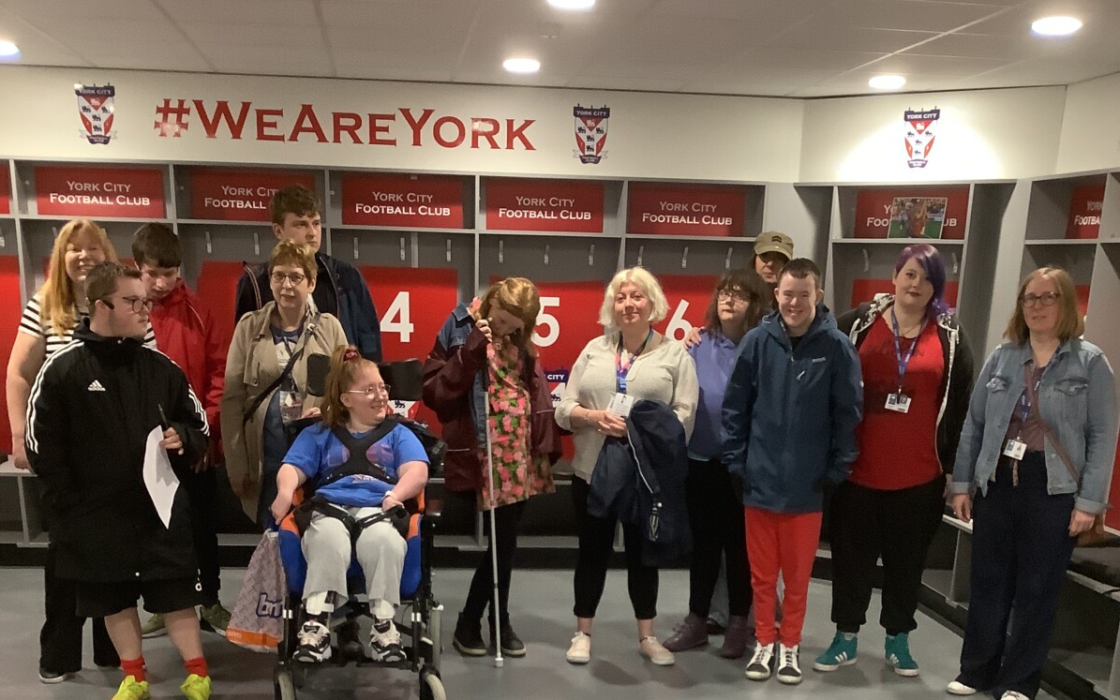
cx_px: 560
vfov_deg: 27.1
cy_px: 743
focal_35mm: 44
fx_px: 1343
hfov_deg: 45.3
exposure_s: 1/33
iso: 250
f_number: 2.4
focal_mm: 3.3
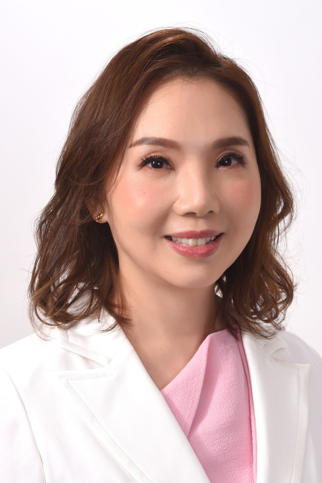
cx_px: 161
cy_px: 242
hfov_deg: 16.1
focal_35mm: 85
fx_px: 1139
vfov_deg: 23.9
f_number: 16
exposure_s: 1/100
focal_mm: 85
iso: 200
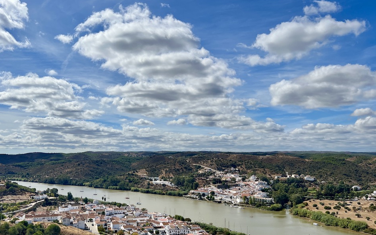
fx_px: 328
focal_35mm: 32
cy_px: 143
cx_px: 177
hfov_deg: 59.6
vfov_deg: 39.2
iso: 50
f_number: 1.5
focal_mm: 5.7
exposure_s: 1/11364
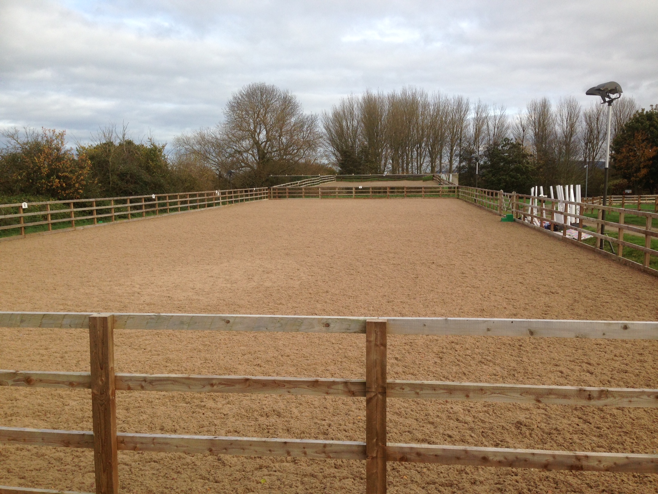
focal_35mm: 33
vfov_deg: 42.9
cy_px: 247
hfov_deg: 55.4
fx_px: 627
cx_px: 329
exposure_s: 1/1085
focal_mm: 4.12
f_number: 2.4
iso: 50
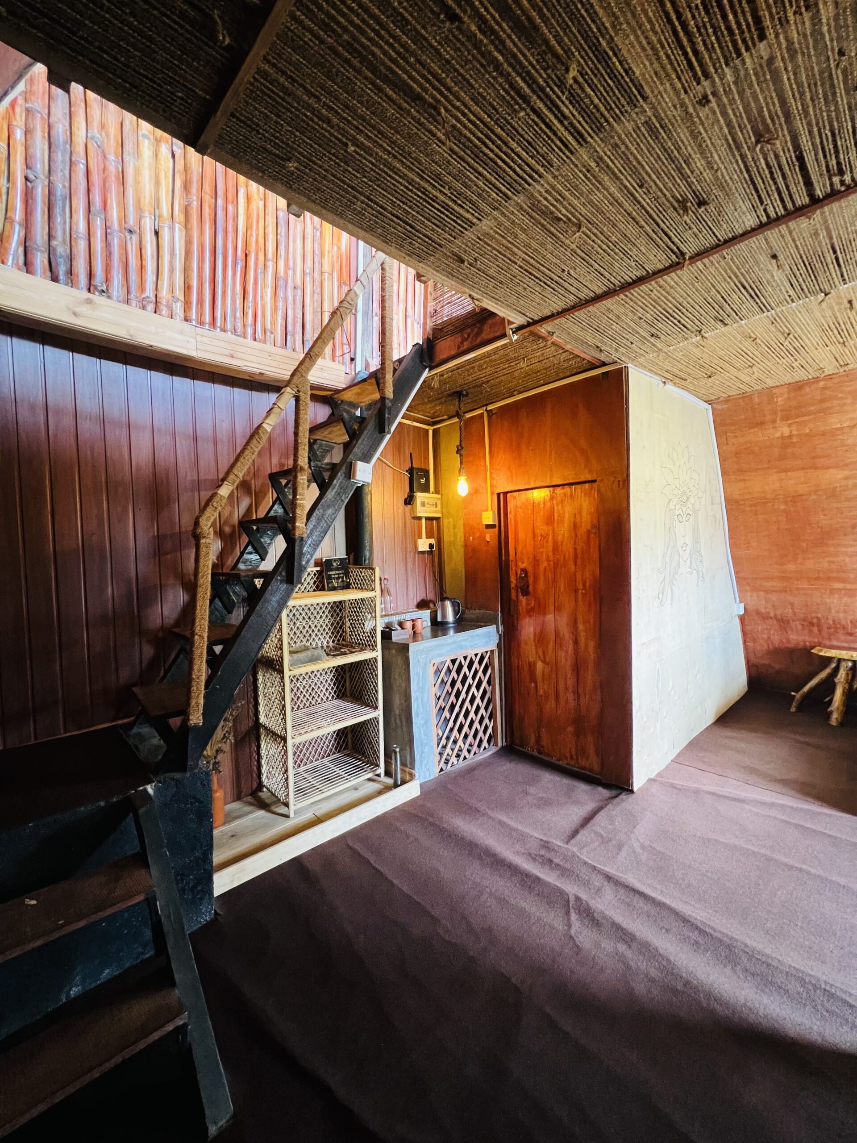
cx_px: 428
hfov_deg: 89.9
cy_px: 572
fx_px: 429
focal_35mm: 13
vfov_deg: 106.2
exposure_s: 1/34
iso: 640
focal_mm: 1.57
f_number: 1.8
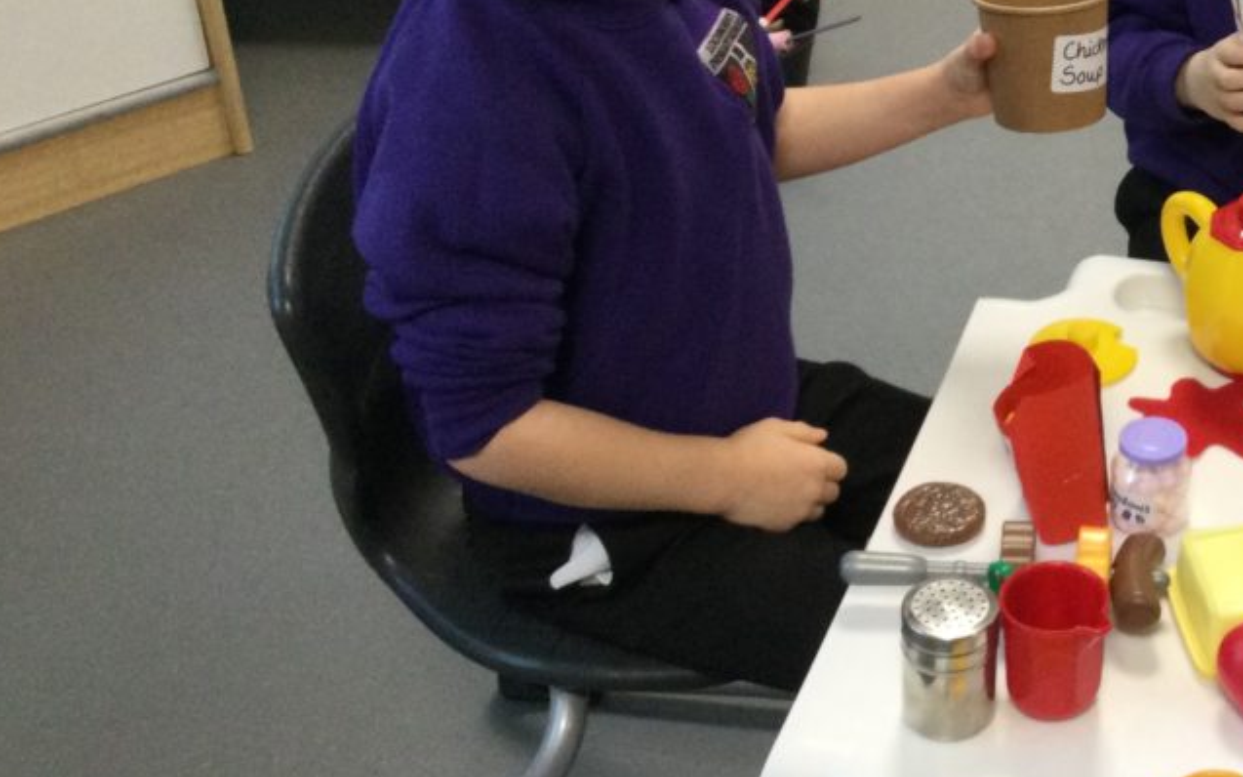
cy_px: 155
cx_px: 1188
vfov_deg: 19.8
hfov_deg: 29.8
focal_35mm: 65
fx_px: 2202
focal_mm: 3.3
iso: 64
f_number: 2.4
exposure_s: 1/33
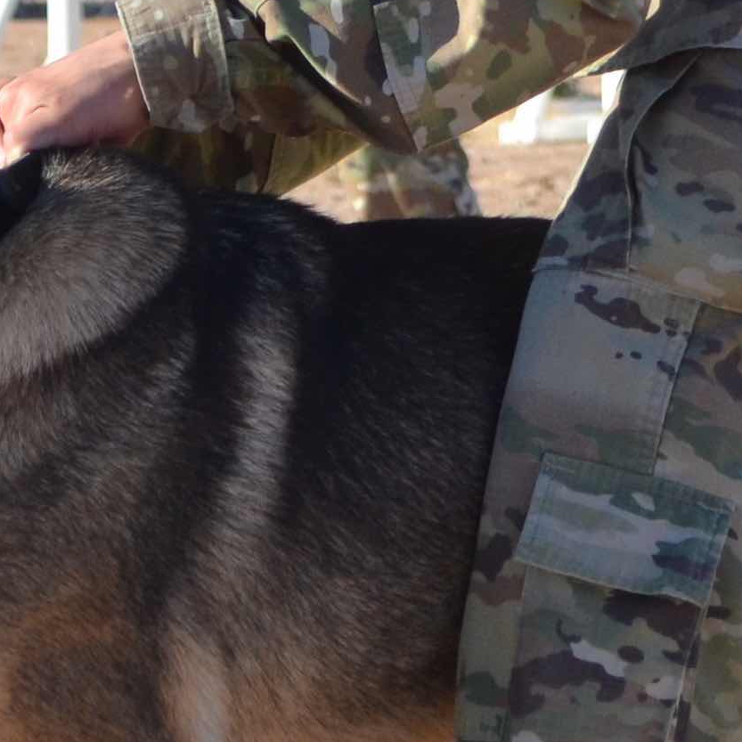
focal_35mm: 282
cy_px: 163
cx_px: 211
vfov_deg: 6.2
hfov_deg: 6.2
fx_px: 6839
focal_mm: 40
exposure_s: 1/1250
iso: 400
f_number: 5.3
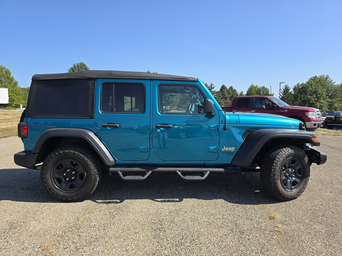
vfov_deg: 58.9
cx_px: 171
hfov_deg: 73.9
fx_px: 227
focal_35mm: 23
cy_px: 128
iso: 12
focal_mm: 6.3
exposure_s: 1/538
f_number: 1.7
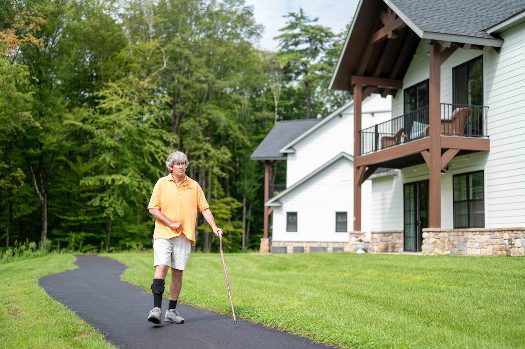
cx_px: 262
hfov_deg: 39.6
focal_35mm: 50
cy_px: 174
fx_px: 729
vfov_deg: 26.9
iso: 100
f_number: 2
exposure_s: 1/2000
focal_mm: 50
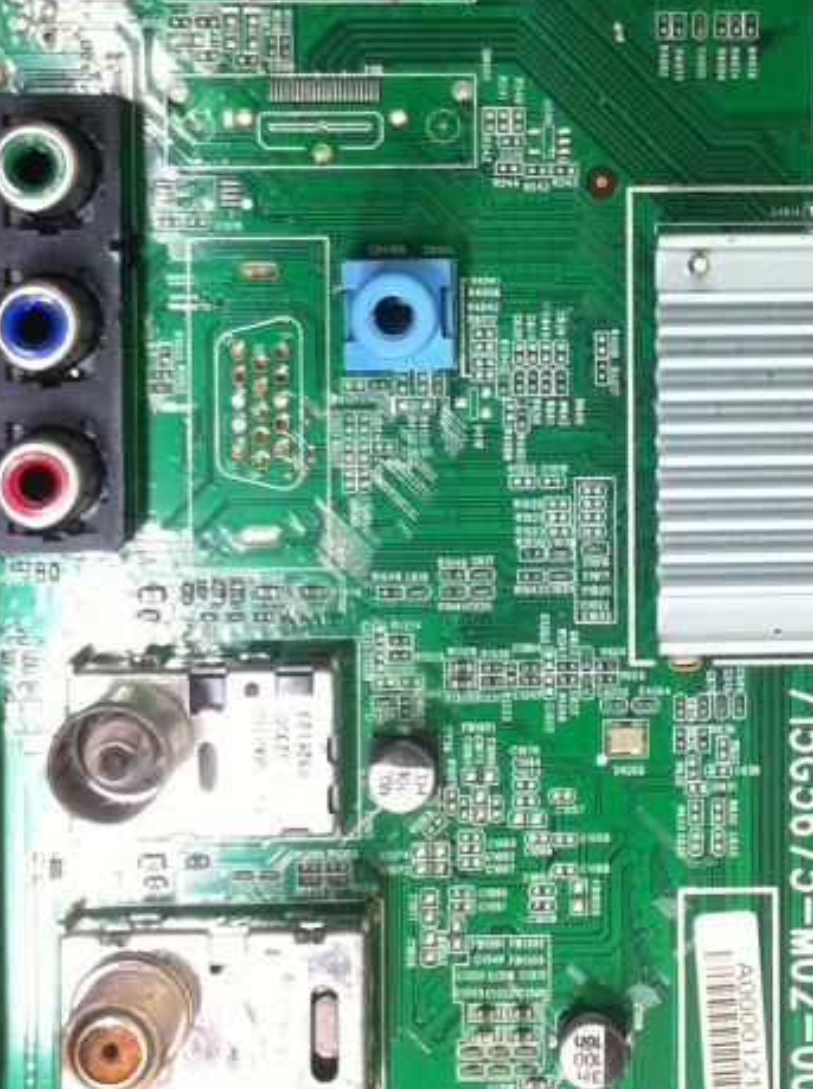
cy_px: 314
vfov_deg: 19.2
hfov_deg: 14.3
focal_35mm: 102
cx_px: 735
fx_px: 3202
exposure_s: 1/15
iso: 125
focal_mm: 3.85
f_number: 2.8
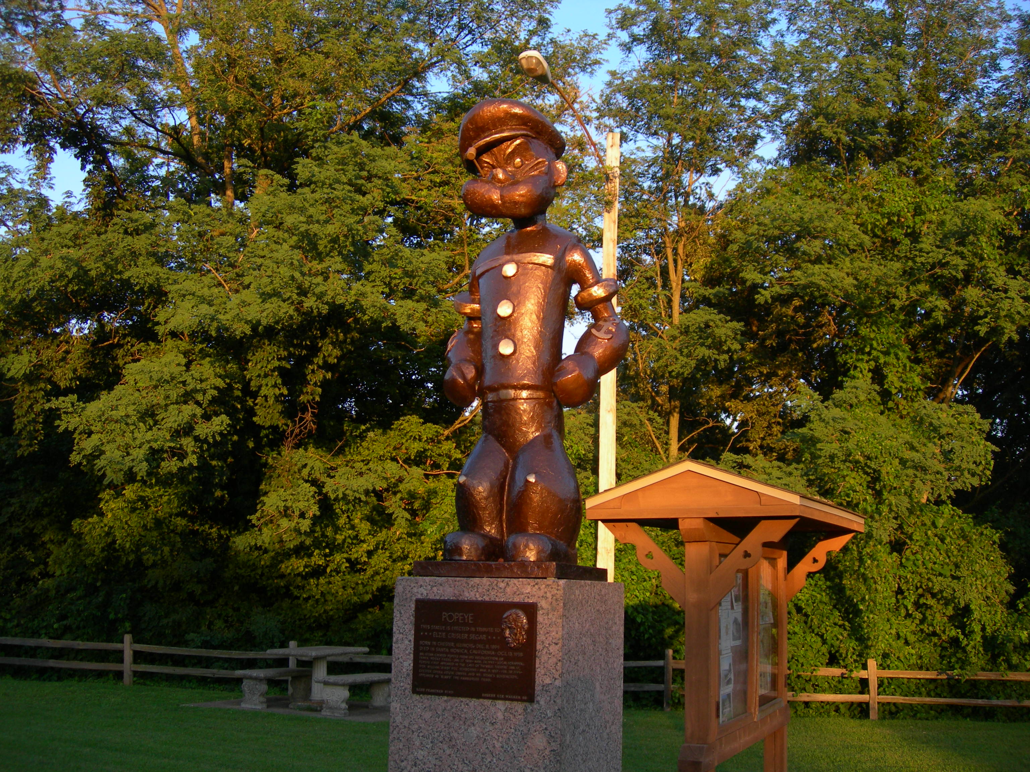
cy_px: 386
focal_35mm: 38
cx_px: 515
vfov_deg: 37.7
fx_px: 1131
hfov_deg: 49.0
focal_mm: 7.8
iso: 50
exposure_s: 1/172
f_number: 2.8
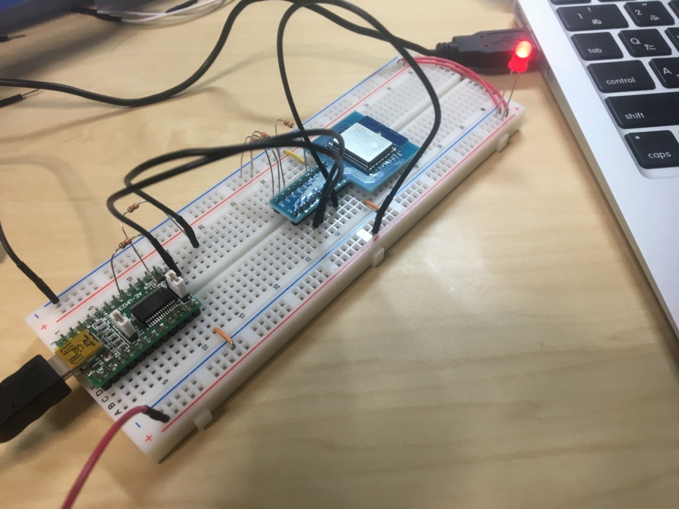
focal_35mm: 29
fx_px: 569
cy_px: 254
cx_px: 340
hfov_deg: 61.7
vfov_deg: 48.2
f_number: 2.2
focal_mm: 4.15
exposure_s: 1/30
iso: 50
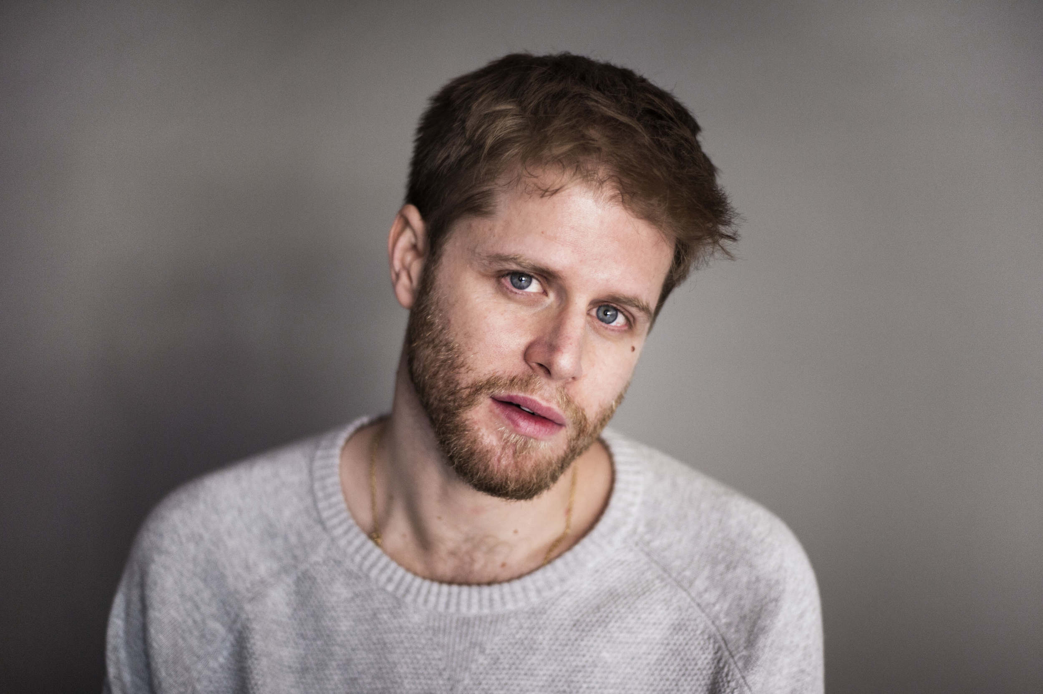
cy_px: 347
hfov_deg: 39.6
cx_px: 522
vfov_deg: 27.0
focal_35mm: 50
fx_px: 1448
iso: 800
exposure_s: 1/200
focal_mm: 50
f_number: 1.8
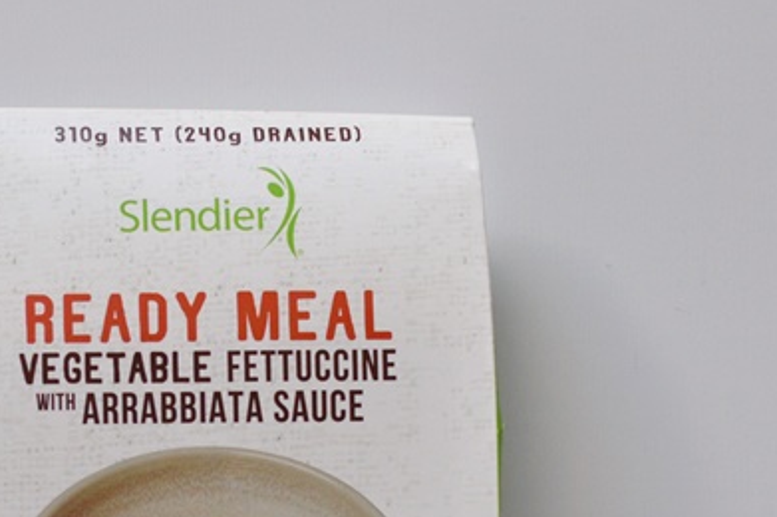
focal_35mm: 121
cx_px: -101
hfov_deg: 16.4
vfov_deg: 11.1
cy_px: 575
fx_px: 2613
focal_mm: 35
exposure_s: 1/400
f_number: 4
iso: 800
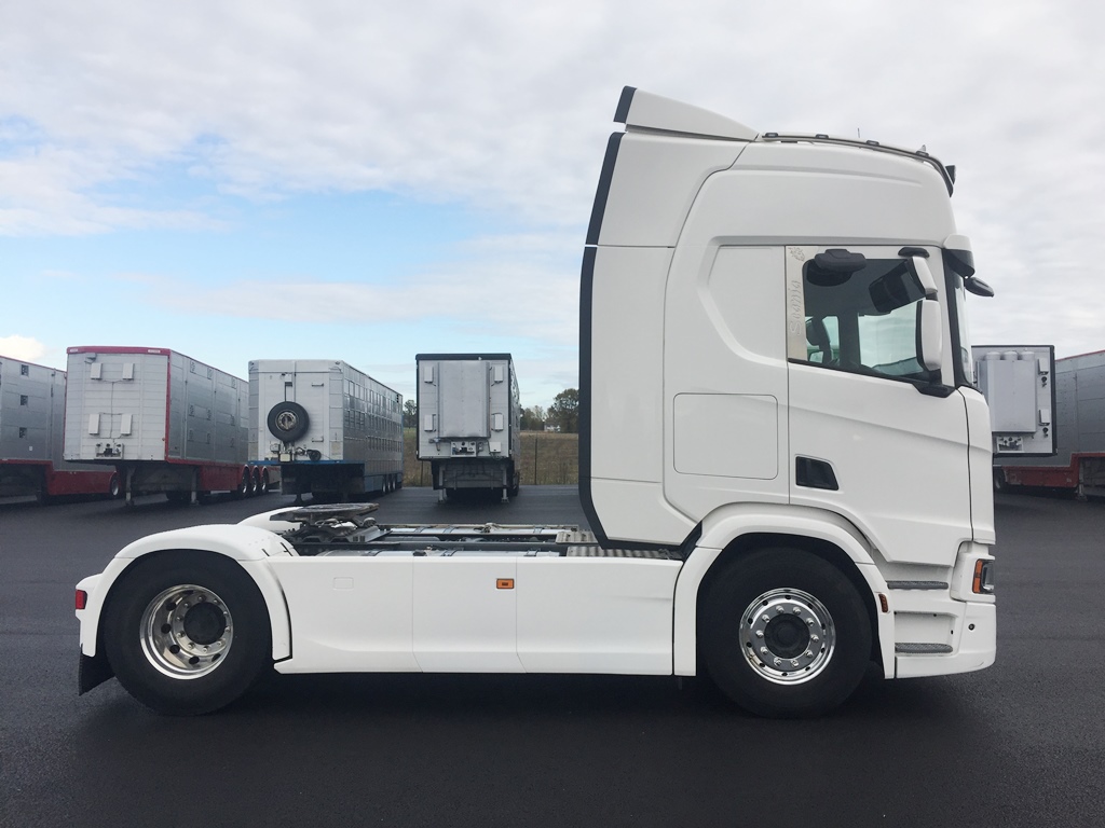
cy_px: 414
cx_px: 552
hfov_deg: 61.7
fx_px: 926
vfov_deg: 48.2
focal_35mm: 29
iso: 32
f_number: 2.2
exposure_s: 1/1163
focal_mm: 4.15
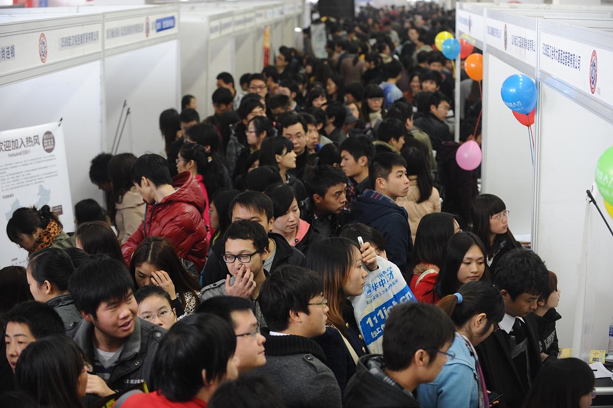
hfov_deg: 28.9
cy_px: 204
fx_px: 1191
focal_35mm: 70
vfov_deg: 19.4
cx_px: 306
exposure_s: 1/80
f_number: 3.5
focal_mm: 70
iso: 1250
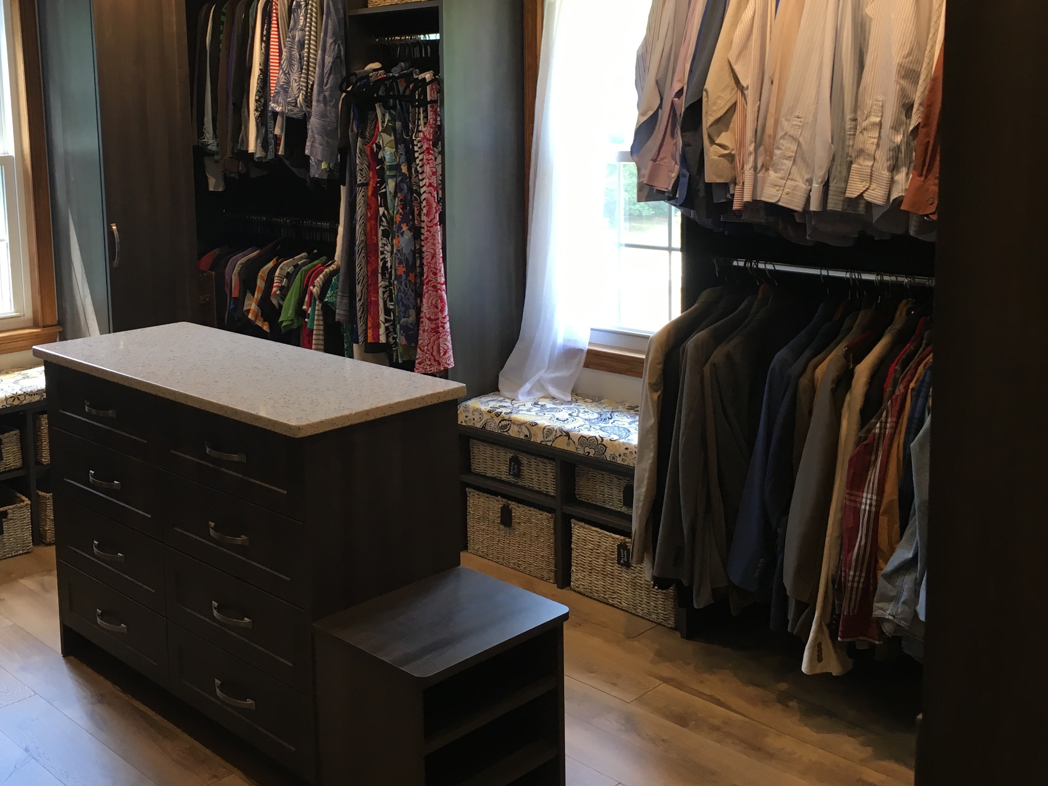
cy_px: 273
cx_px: 419
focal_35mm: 39
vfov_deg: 36.5
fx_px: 1181
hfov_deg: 47.6
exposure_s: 1/30
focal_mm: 4.15
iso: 50
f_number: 2.2
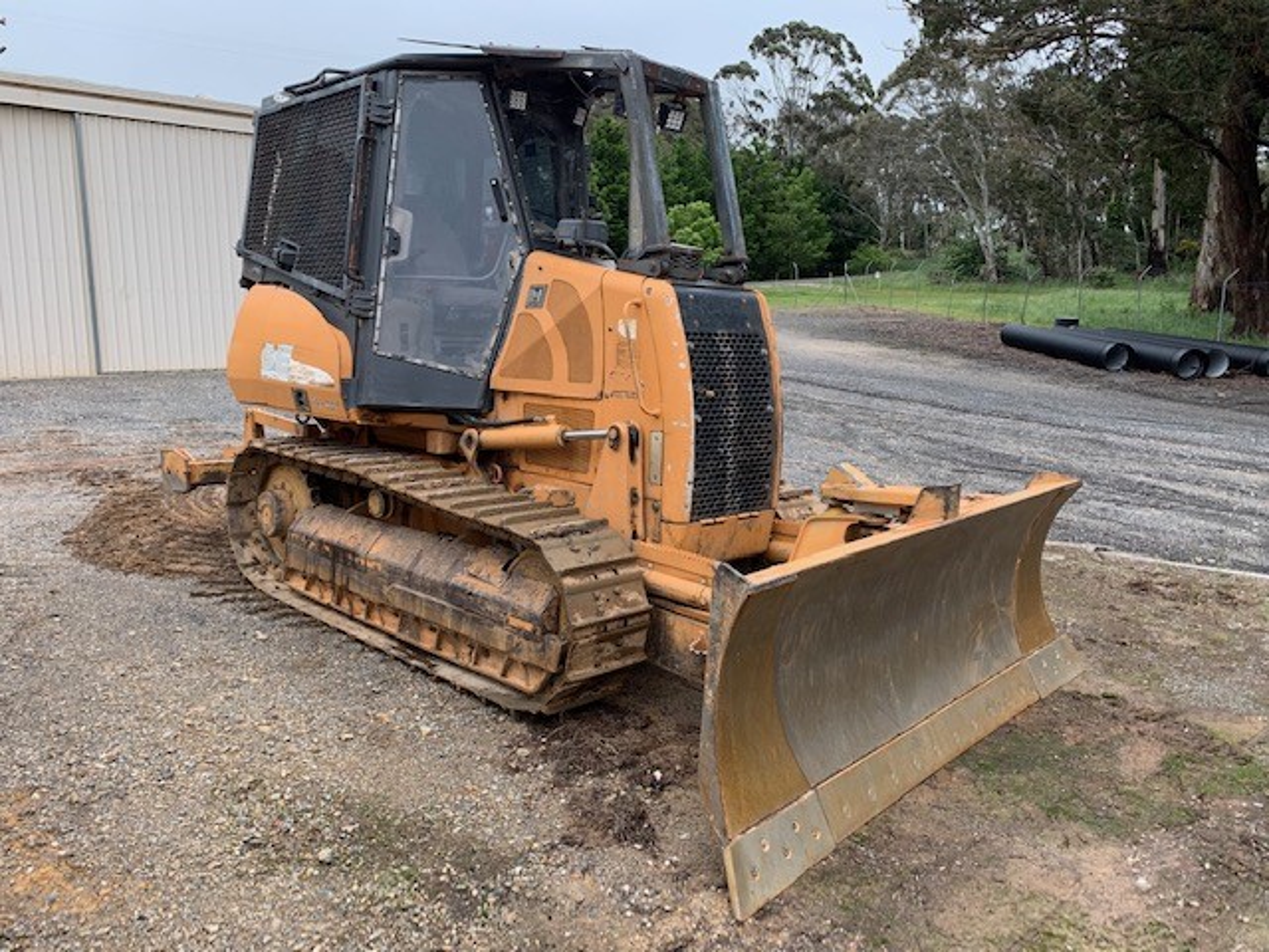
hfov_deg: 67.3
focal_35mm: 26
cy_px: 476
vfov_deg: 53.1
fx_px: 953
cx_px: 634
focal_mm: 4.25
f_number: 1.8
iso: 25
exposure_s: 1/732
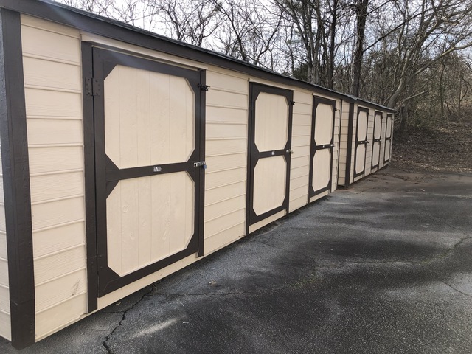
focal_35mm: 28
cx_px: 236
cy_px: 177
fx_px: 382
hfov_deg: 63.4
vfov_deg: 49.7
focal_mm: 3.99
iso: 20
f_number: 1.8
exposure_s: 1/592
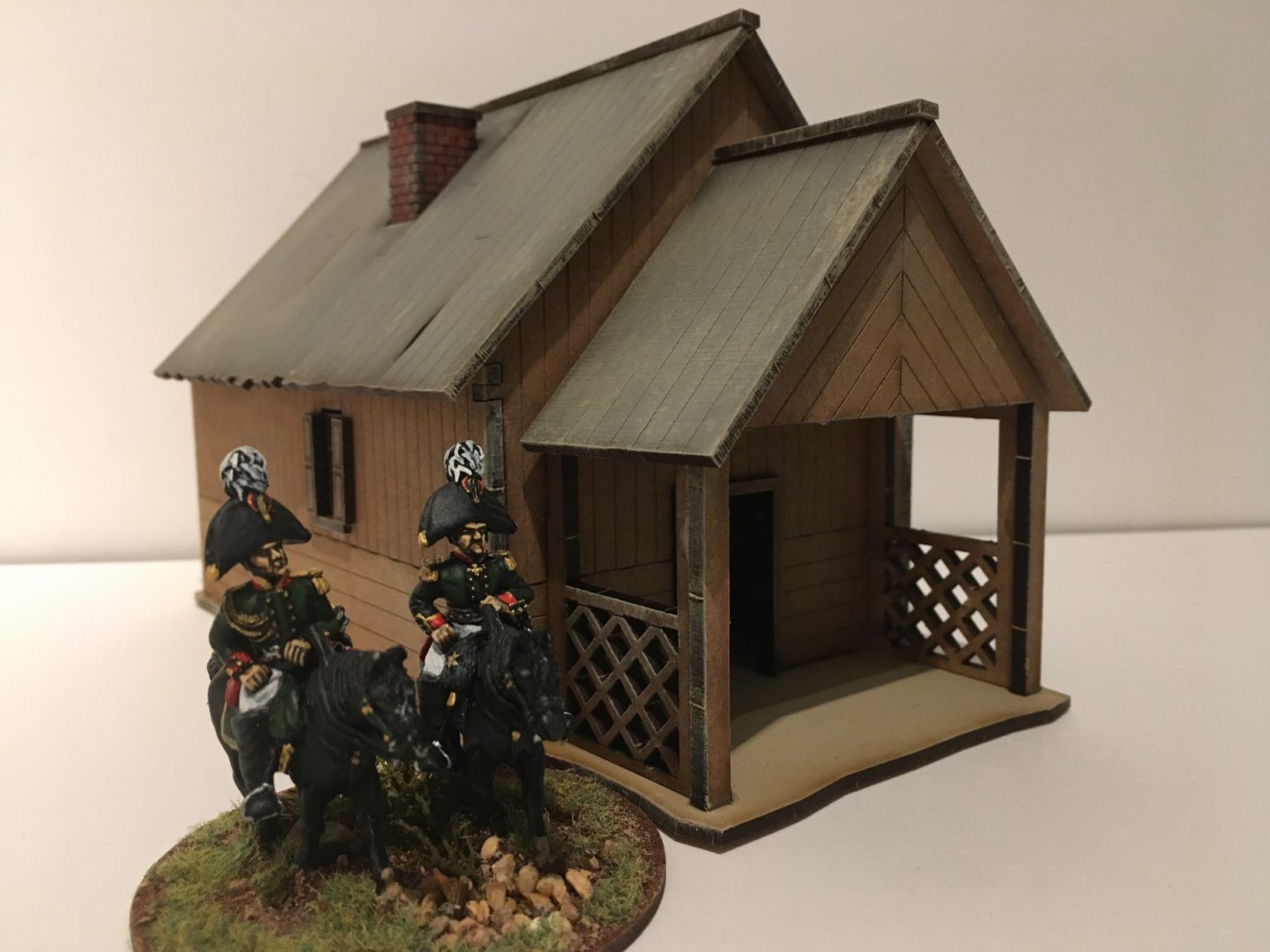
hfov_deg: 61.7
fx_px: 1064
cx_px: 635
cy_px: 476
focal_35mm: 29
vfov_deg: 48.2
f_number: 2.2
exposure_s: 1/25
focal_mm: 4.15
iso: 200
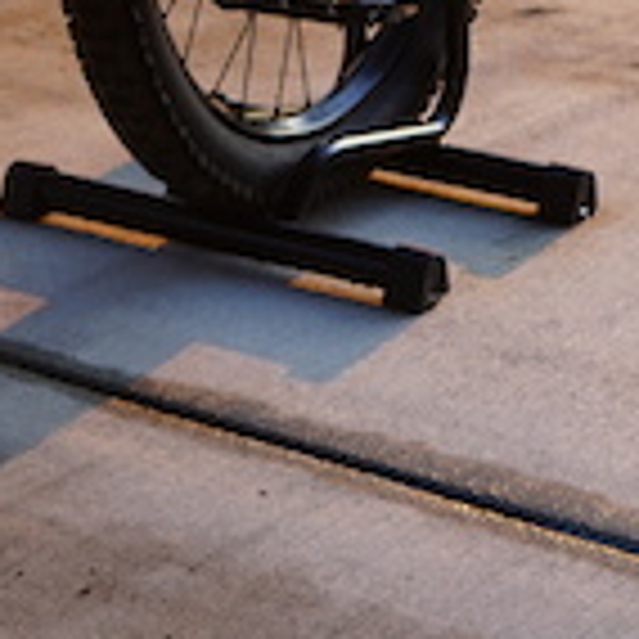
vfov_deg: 10.7
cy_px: -272
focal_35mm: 158
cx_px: -410
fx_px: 3300
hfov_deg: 10.6
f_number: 5.6
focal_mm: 33
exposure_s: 1/160
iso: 250
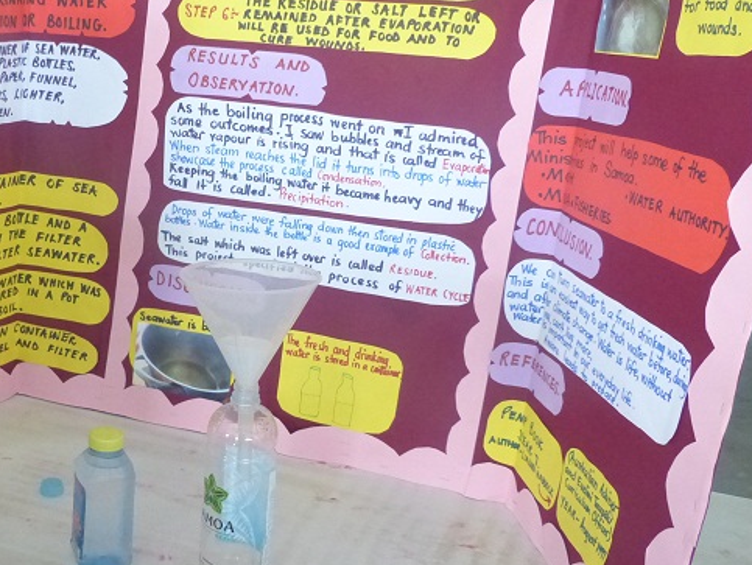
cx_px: 184
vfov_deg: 30.3
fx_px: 1044
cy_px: 302
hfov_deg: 38.6
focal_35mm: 48
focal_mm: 5.3
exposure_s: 1/200
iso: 800
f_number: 2.8
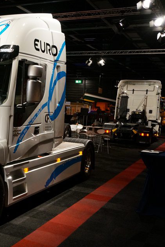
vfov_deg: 39.0
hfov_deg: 24.7
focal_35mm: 51
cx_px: -18
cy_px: 130
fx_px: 349
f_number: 4
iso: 1000
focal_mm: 21
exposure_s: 1/160
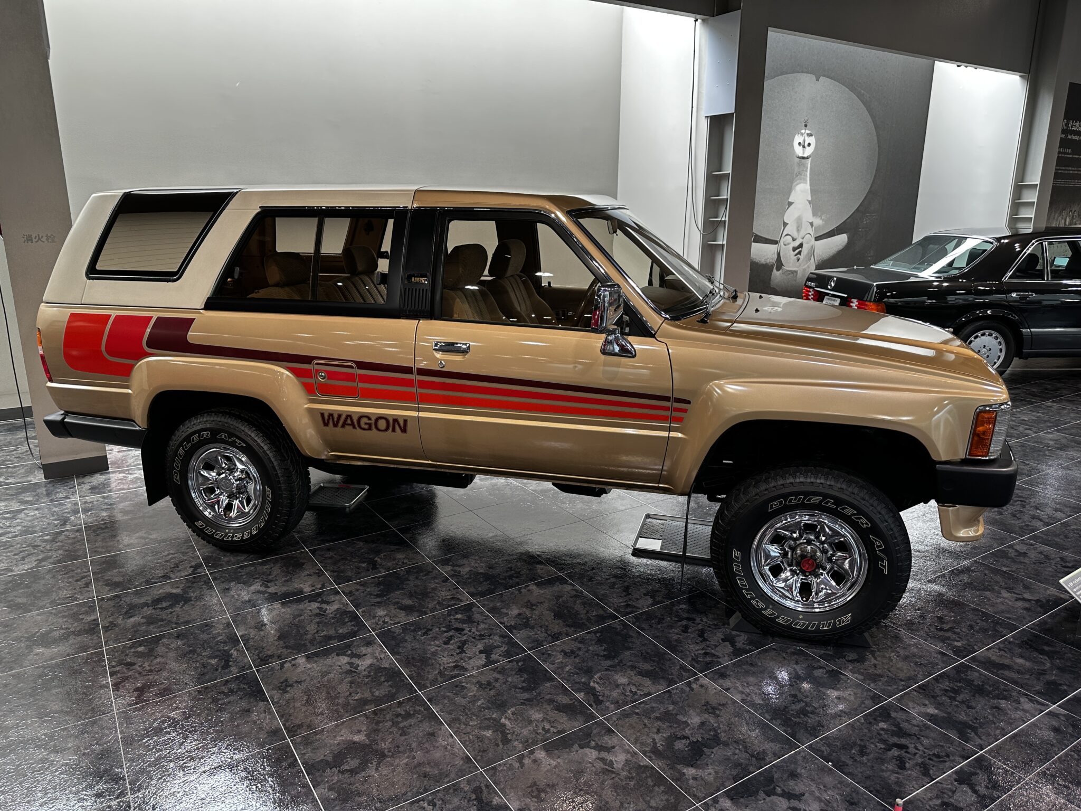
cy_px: 406
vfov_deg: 56.8
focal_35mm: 24
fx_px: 749
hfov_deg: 71.6
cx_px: 540
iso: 125
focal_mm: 6.86
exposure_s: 1/120
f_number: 1.78
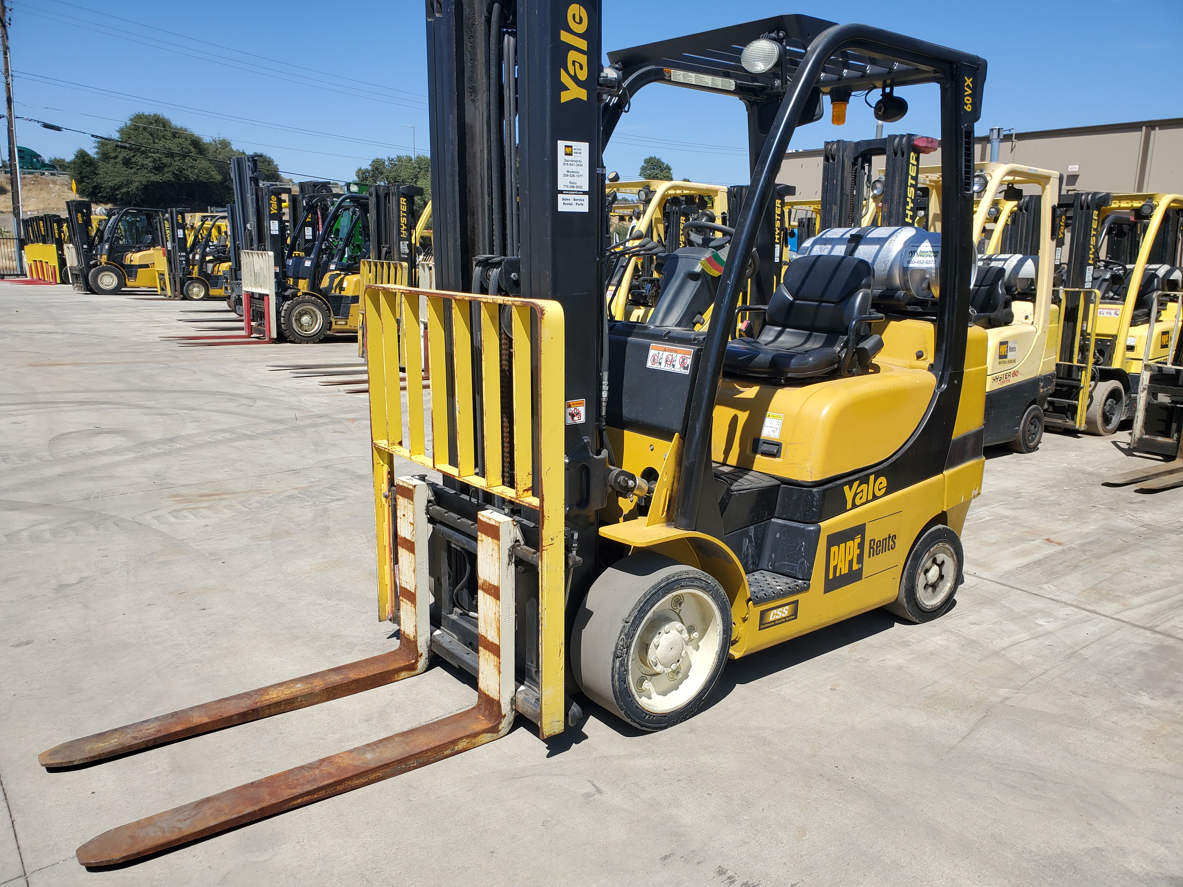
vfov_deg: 53.1
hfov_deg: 67.3
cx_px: 592
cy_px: 444
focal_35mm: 26
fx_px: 889
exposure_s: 1/1490
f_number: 2.4
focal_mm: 4.3
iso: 50
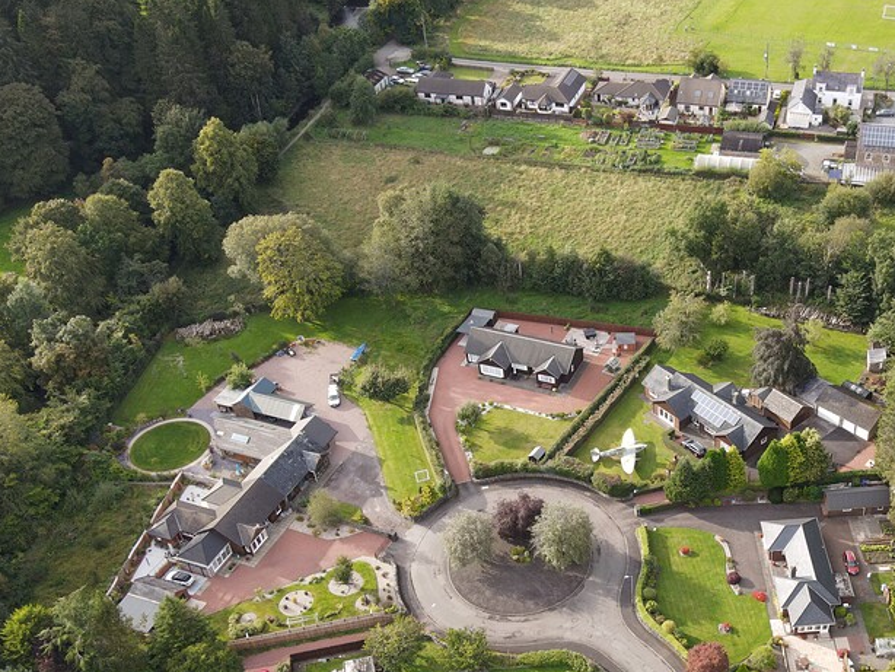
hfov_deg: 45.6
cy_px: 464
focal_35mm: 40
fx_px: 1035
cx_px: 641
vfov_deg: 35.5
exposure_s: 1/125
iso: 100
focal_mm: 4.5
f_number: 2.8
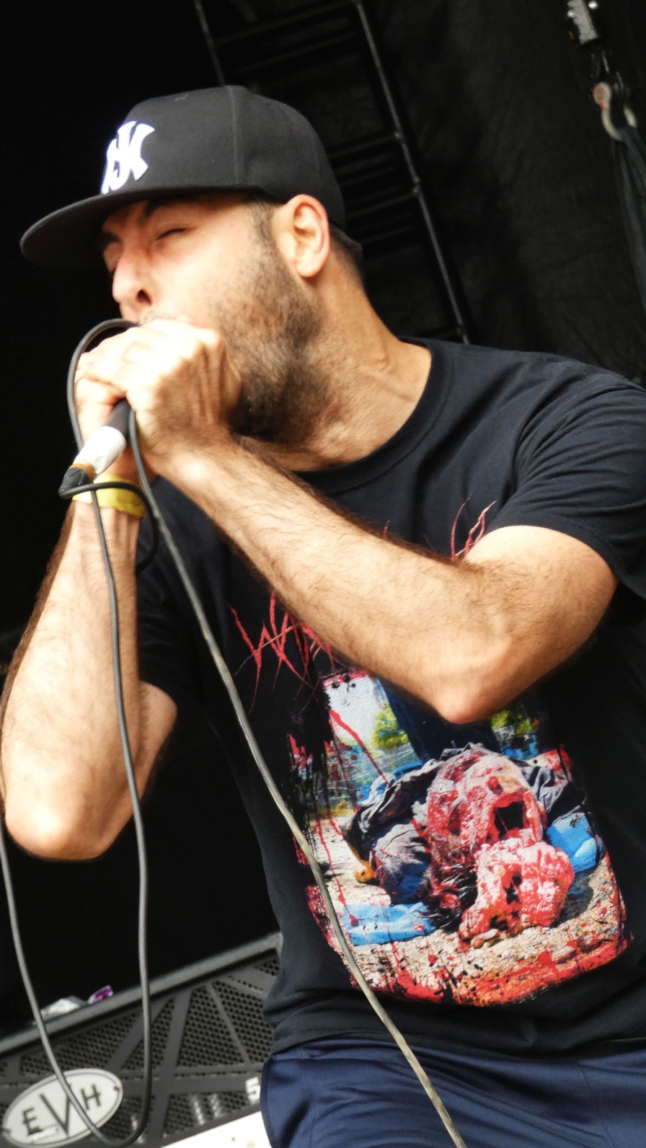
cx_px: 305
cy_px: 576
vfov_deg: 8.1
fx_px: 8097
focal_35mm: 266
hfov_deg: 4.6
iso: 250
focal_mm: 43.5
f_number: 5.5
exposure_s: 1/80
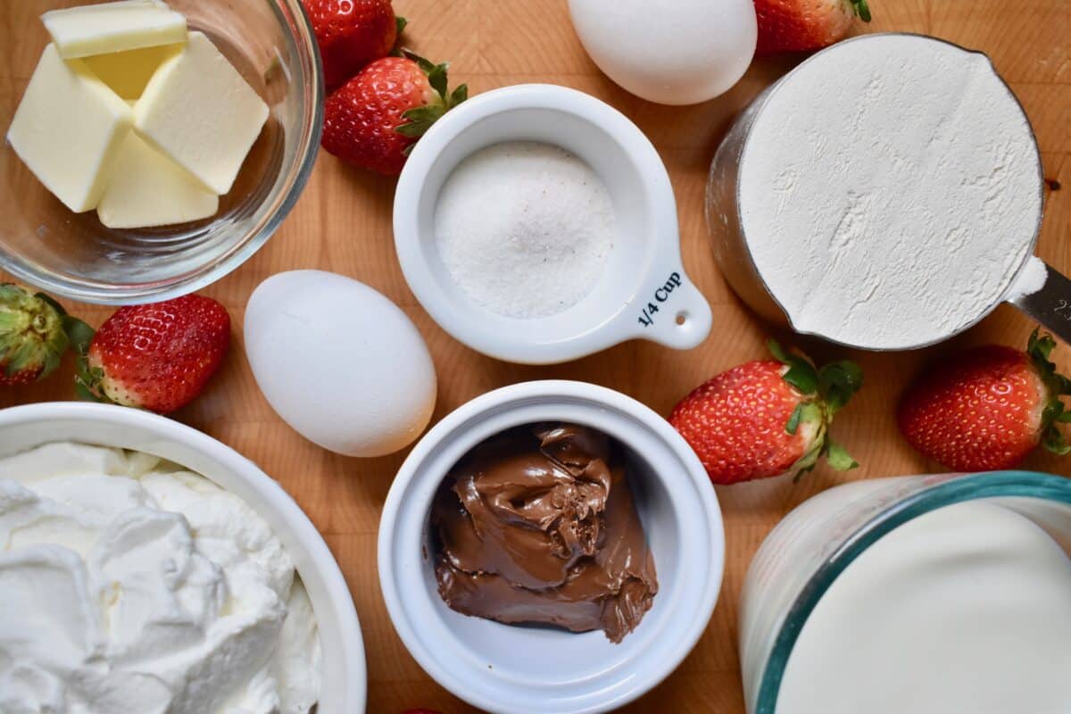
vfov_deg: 36.9
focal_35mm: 36
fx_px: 1071
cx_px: 536
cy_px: 357
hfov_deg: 53.1
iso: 640
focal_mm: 24
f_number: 4
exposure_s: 1/200
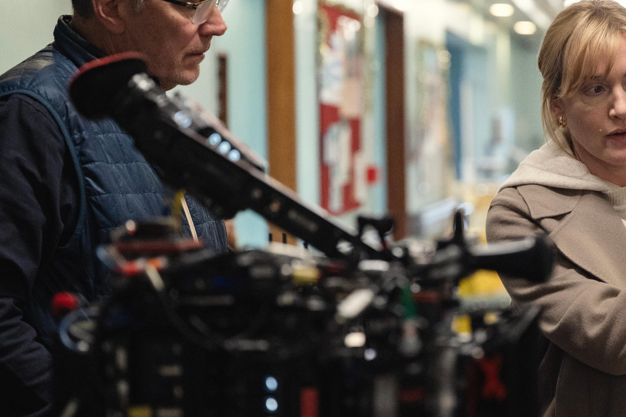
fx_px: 1946
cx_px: 461
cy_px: 226
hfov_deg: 18.2
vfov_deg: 12.2
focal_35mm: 112
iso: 3200
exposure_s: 1/160
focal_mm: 70
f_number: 2.8
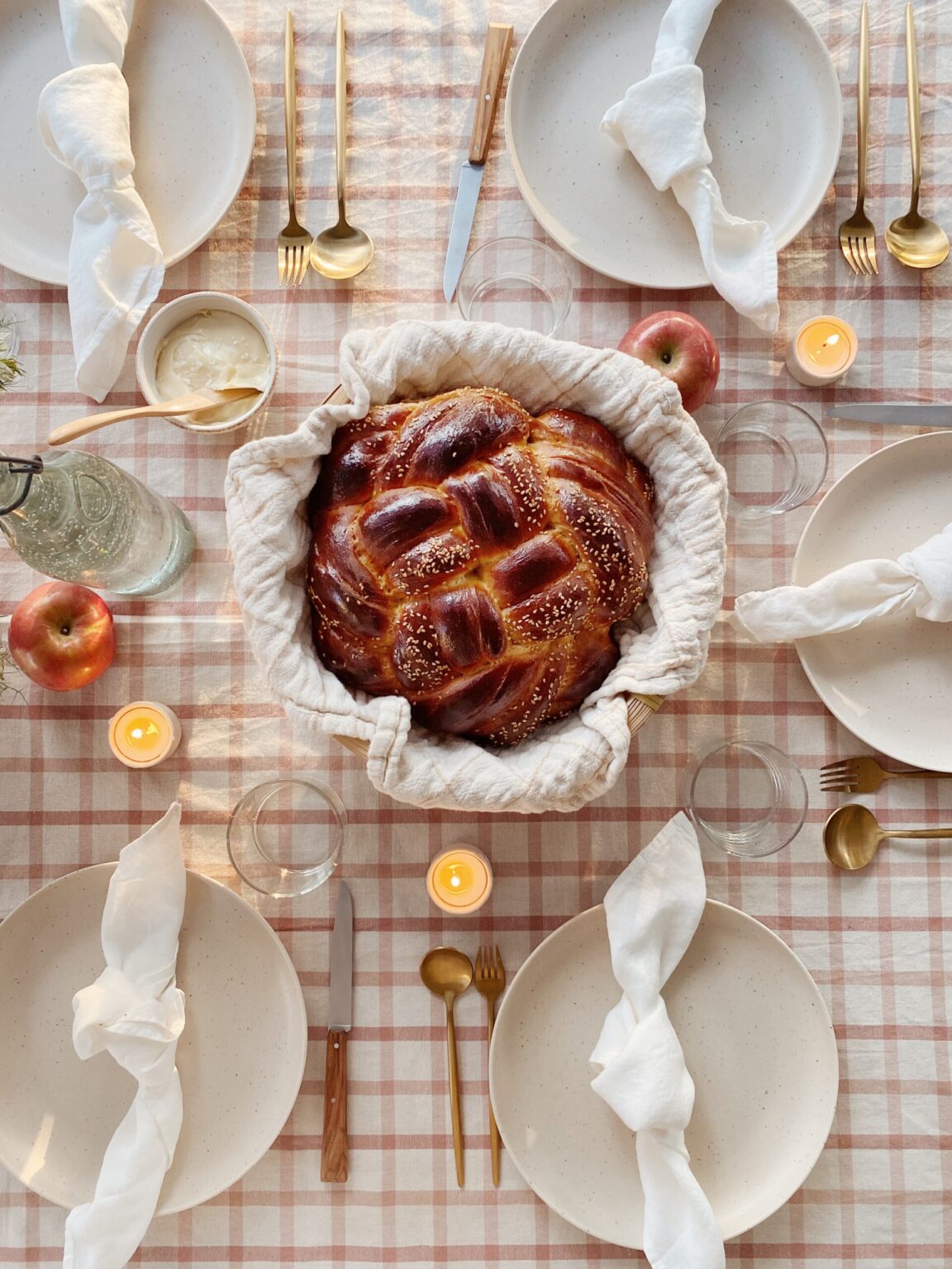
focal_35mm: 26
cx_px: 476
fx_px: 953
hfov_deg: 53.1
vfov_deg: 67.3
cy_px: 634
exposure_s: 1/120
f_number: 1.8
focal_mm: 4.25
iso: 125
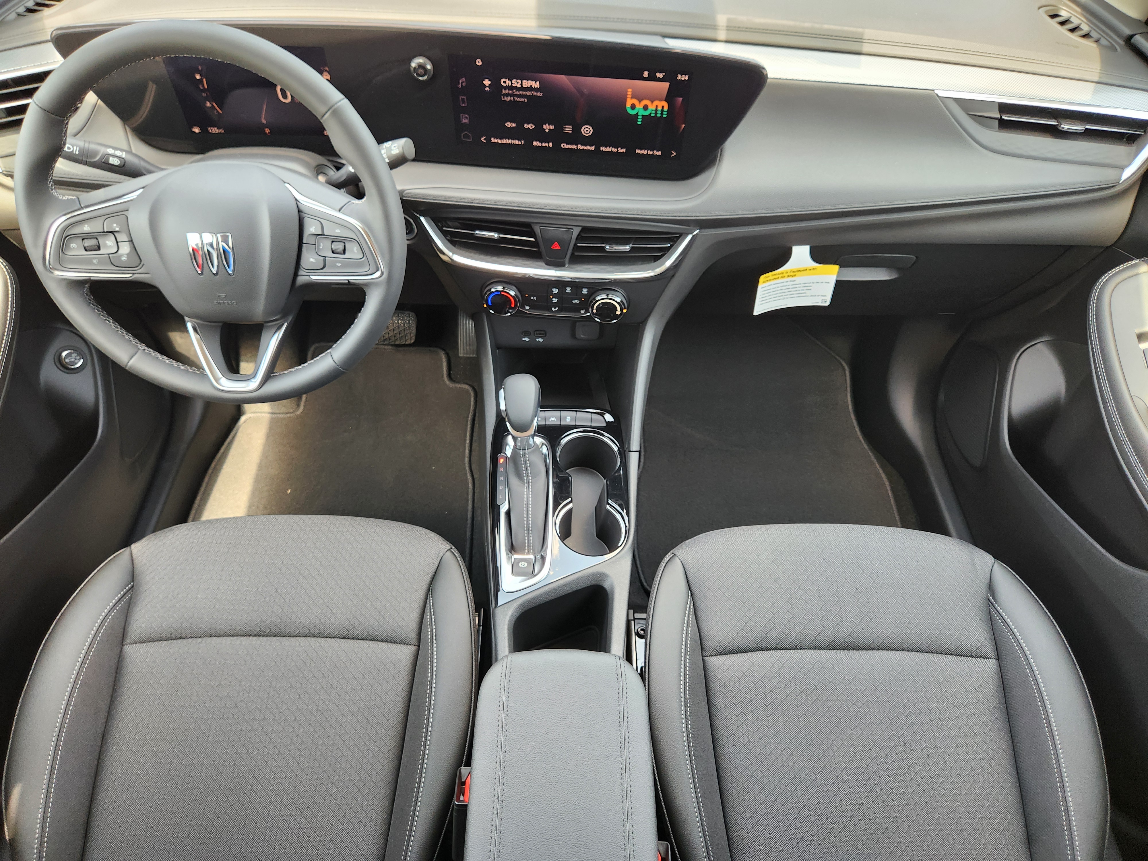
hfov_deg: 73.9
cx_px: 574
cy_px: 430
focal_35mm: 23
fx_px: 763
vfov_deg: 58.9
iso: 200
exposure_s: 1/120
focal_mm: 5.4
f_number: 1.8
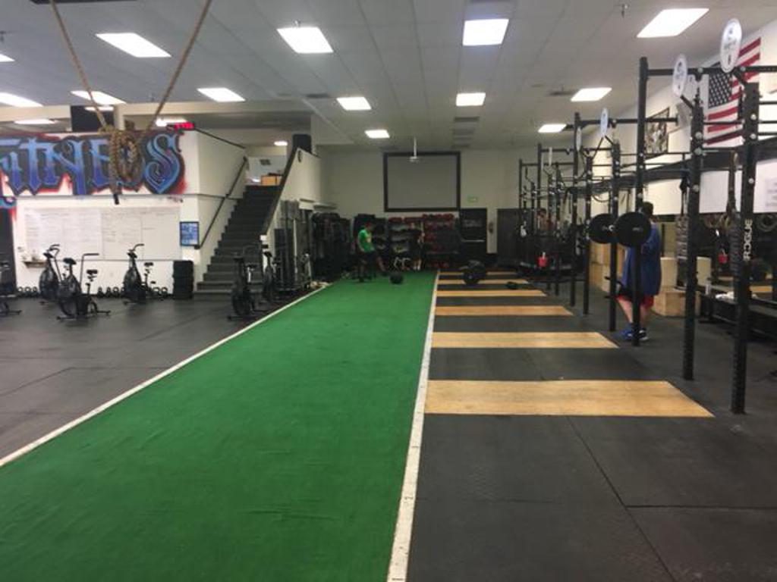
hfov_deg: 61.7
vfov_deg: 48.2
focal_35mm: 29
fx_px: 651
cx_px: 388
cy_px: 291
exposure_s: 1/30
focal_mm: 4.15
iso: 125
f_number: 2.2
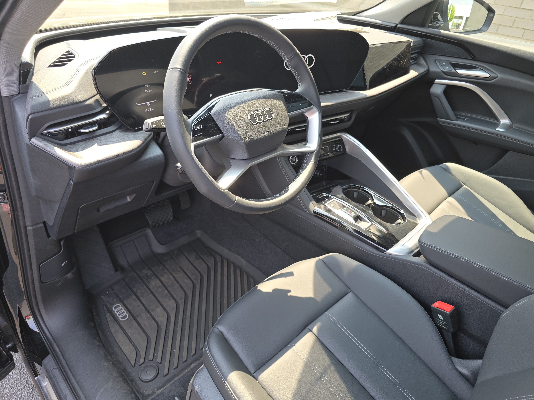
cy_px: 200
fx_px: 355
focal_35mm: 23
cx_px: 267
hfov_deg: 73.9
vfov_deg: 58.9
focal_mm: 6.3
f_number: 1.7
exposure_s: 1/180
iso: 32
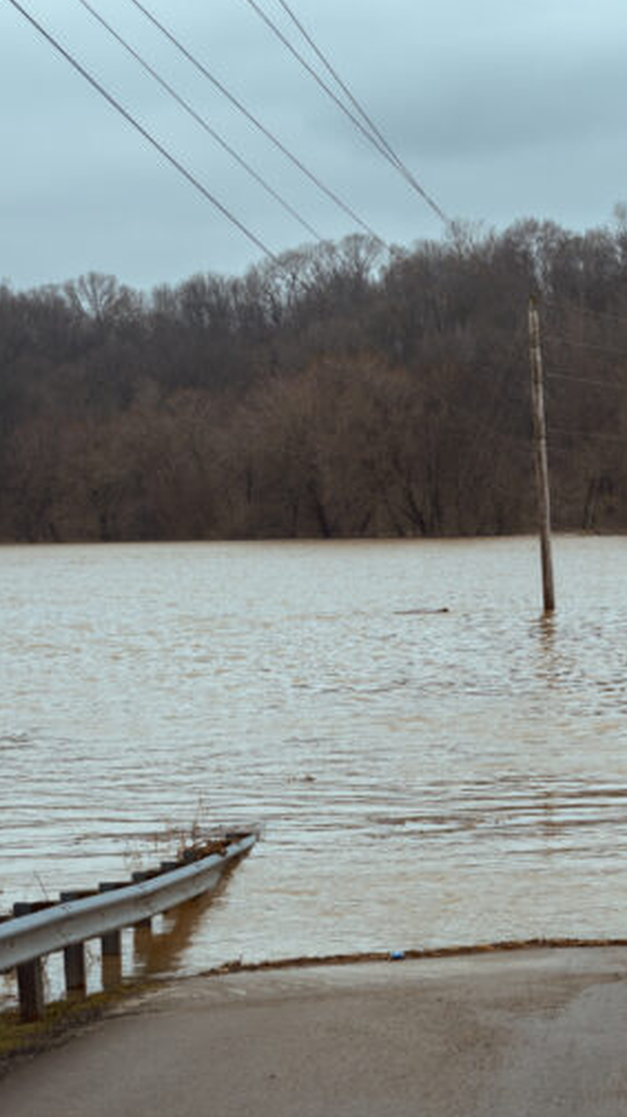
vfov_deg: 19.0
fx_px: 3344
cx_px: 547
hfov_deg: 10.7
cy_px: 576
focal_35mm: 113
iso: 125
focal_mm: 64
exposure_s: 1/500
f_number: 4
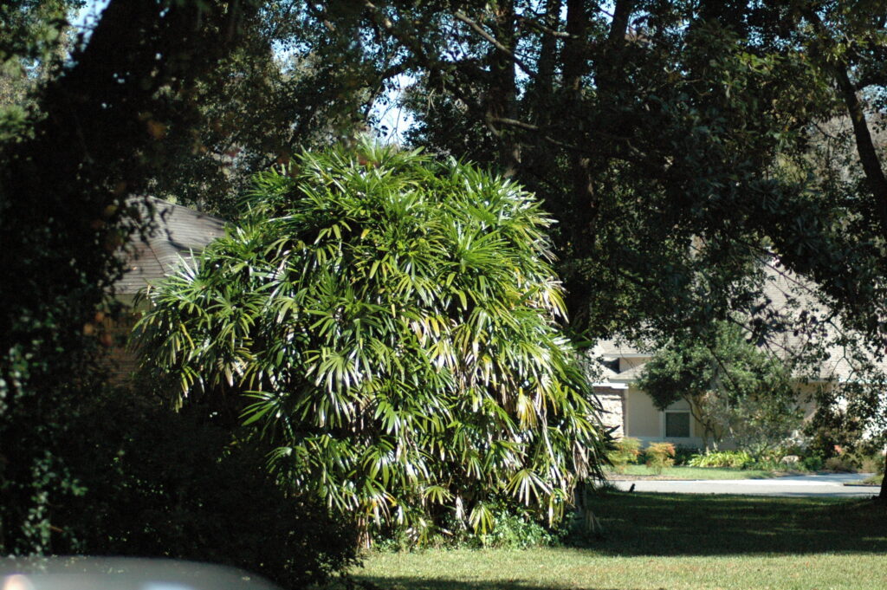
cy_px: 295
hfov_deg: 17.1
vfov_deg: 11.4
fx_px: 2954
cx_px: 444
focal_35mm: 120
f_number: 4.2
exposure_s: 1/4000
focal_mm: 80
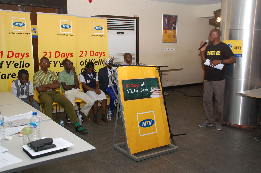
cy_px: 86
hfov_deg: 51.4
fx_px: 271
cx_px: 130
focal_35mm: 38
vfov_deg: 35.4
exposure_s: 1/400
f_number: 5.6
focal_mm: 25
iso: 800
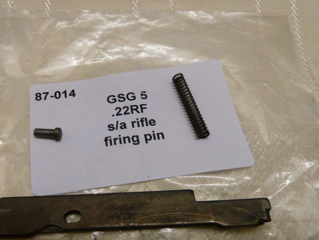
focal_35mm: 34
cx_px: 109
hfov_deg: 53.0
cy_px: 149
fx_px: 313
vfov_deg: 41.5
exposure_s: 1/30
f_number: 3.3
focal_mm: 4.1
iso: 200
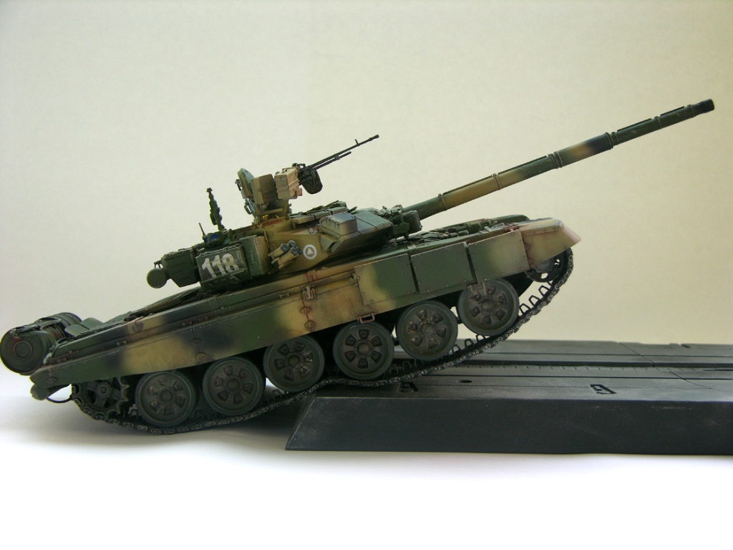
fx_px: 1059
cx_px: 366
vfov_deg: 29.1
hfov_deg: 38.2
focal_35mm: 50
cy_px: 275
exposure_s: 1/24
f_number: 3
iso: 50
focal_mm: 12.7
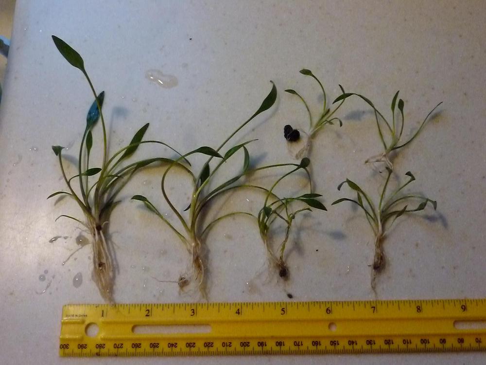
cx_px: 243
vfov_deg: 35.1
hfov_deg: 45.8
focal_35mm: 41
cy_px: 182
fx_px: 576
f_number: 3.9
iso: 1600
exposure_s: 1/80
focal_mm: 7.4
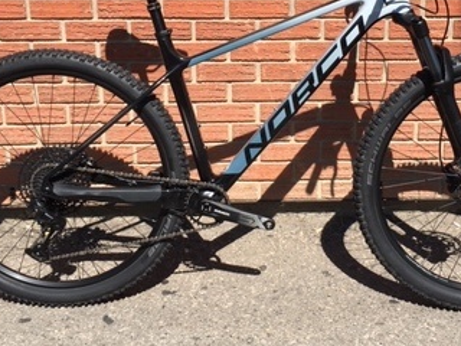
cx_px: 278
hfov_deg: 33.1
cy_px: 75
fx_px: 772
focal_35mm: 58
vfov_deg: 24.9
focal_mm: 4.15
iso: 25
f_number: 2.2
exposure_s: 1/1261
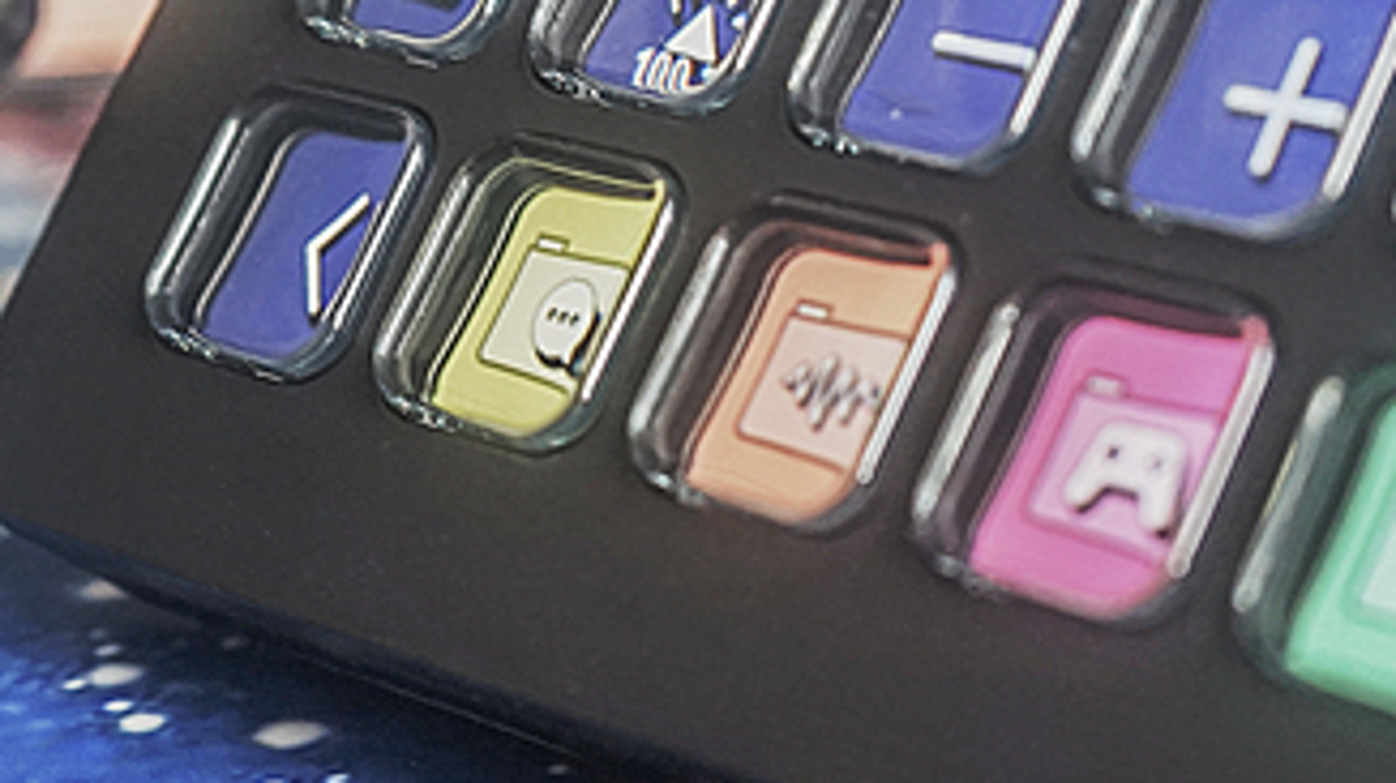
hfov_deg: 17.0
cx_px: 450
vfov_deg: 9.3
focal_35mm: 126
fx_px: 4662
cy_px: -511
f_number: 5
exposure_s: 1/10
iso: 500
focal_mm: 40
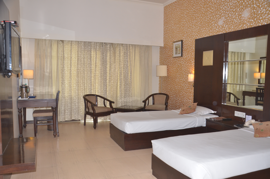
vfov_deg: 41.5
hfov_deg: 59.6
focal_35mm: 32
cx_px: 135
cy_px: 90
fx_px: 236
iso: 640
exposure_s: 1/125
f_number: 5.6
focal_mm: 21
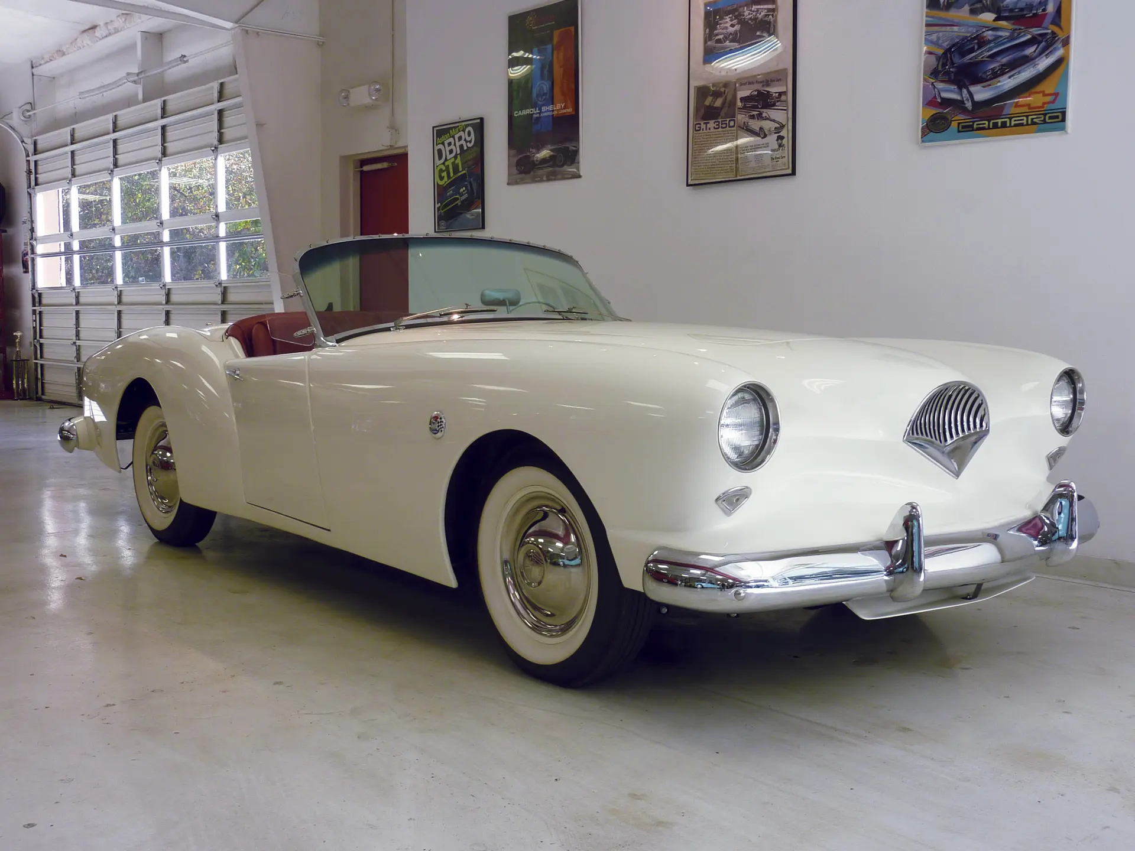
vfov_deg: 38.7
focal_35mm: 37
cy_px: 426
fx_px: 1213
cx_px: 568
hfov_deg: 50.1
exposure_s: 1/80
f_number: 3.6
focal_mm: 6.1
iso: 80
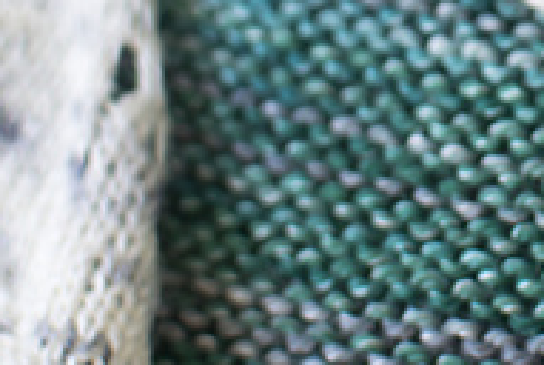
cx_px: 578
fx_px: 2659
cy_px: -221
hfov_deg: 11.5
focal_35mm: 176
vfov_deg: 7.7
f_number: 3.2
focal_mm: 35
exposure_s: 1/40
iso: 100
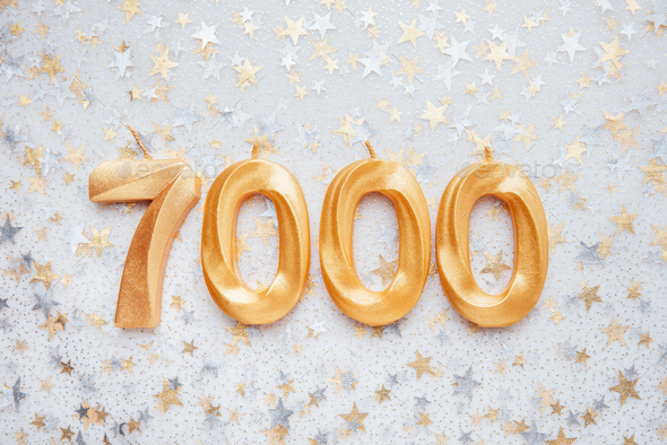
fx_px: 1298
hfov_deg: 28.8
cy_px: 222
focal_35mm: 70
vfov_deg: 19.5
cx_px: 334
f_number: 10
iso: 160
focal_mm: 70
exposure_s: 1/125
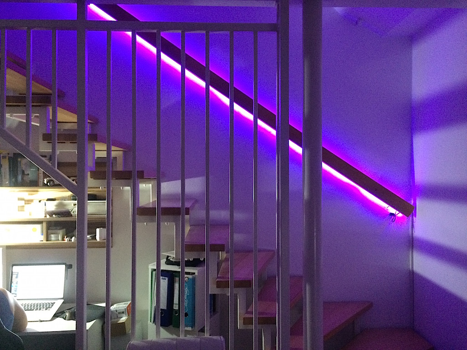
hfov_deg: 61.7
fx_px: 391
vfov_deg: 48.2
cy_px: 175
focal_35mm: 29
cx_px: 234
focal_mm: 4.15
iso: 320
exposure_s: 1/15
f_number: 2.2
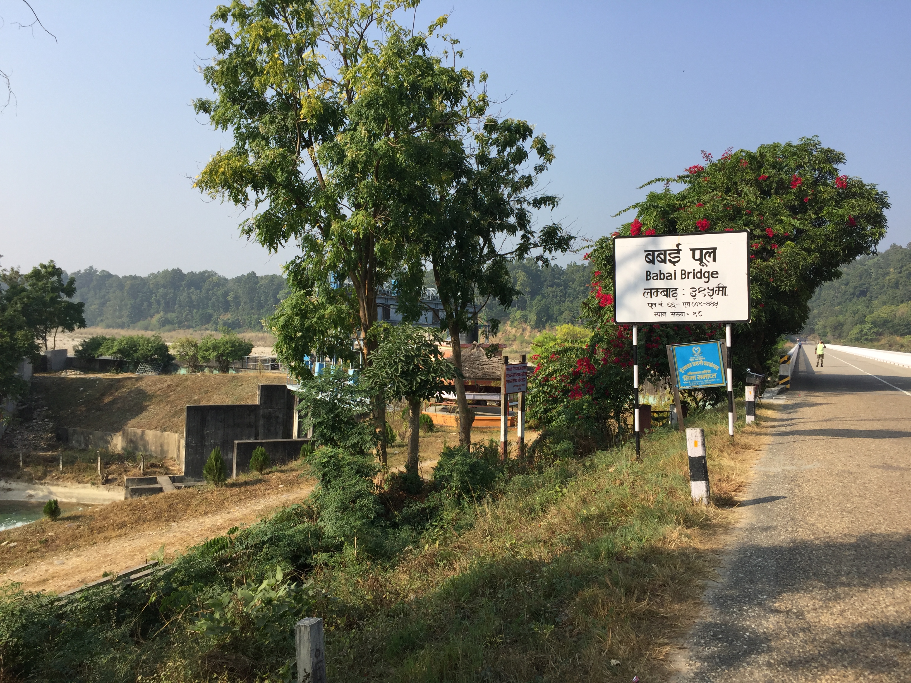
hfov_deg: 61.7
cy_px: 342
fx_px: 763
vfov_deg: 48.2
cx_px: 456
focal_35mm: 29
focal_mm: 4.15
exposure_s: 1/1412
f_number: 2.2
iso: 32
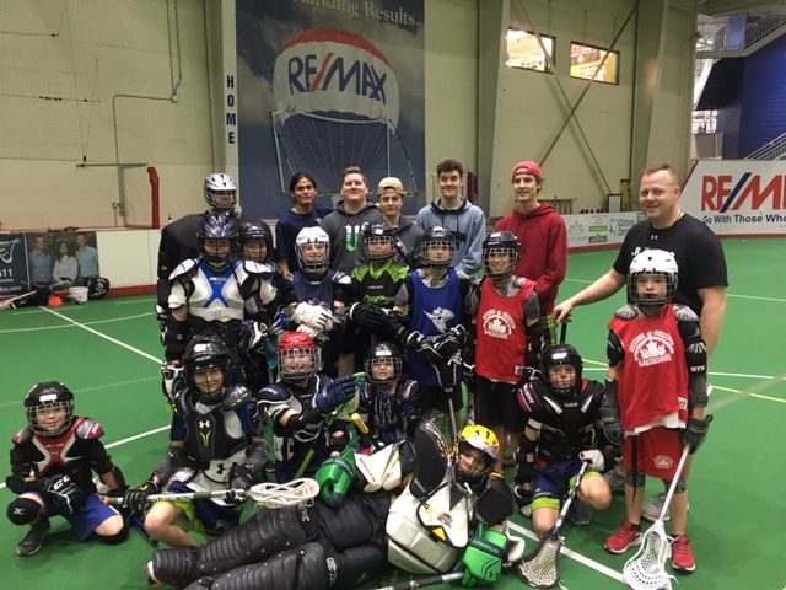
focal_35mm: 29
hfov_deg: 61.7
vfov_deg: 48.2
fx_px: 658
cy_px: 295
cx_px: 393
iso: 200
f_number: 2.2
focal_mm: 4.15
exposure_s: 1/17
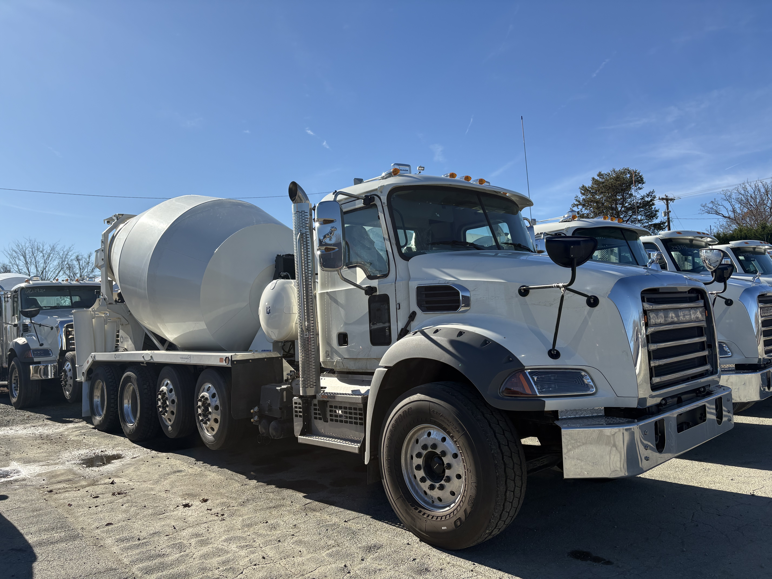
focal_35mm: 26
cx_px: 386
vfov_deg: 53.1
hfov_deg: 67.3
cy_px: 290
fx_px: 580
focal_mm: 5.96
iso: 50
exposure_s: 1/3448
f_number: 1.6
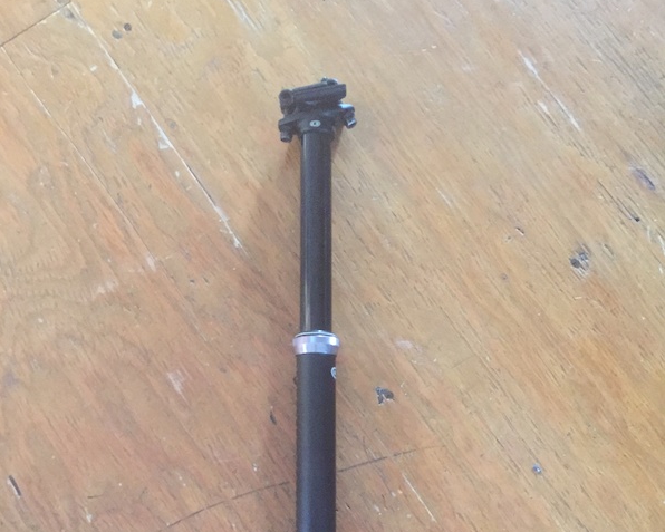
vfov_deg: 38.1
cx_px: 332
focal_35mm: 38
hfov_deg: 47.9
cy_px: 404
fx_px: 748
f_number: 2.2
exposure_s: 1/15
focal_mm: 4.15
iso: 400
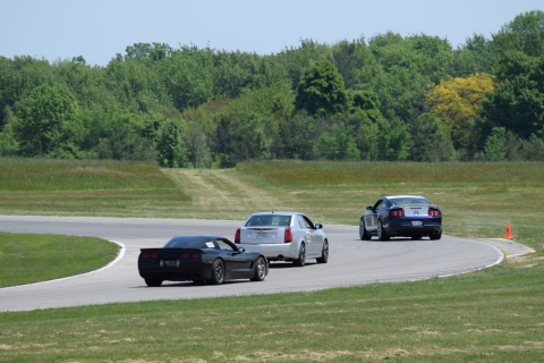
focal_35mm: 450
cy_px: 182
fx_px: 6799
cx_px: 272
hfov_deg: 4.6
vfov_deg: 3.1
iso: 200
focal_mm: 300
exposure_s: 1/640
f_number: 8
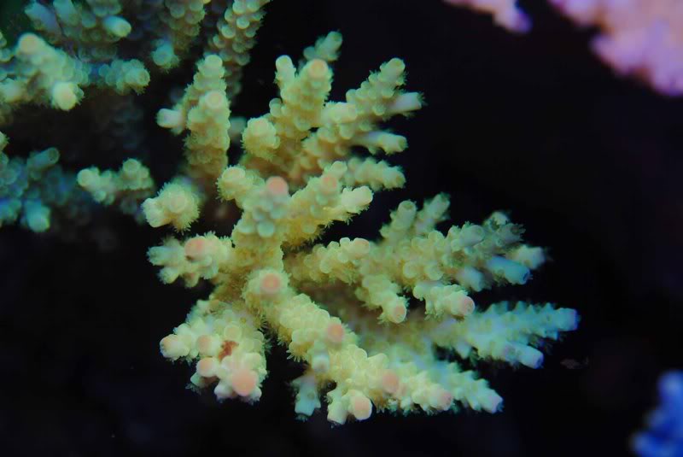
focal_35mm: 105
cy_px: 228
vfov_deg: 13.1
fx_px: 1994
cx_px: 342
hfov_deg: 19.4
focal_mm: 70
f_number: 4.5
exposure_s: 1/200
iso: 100
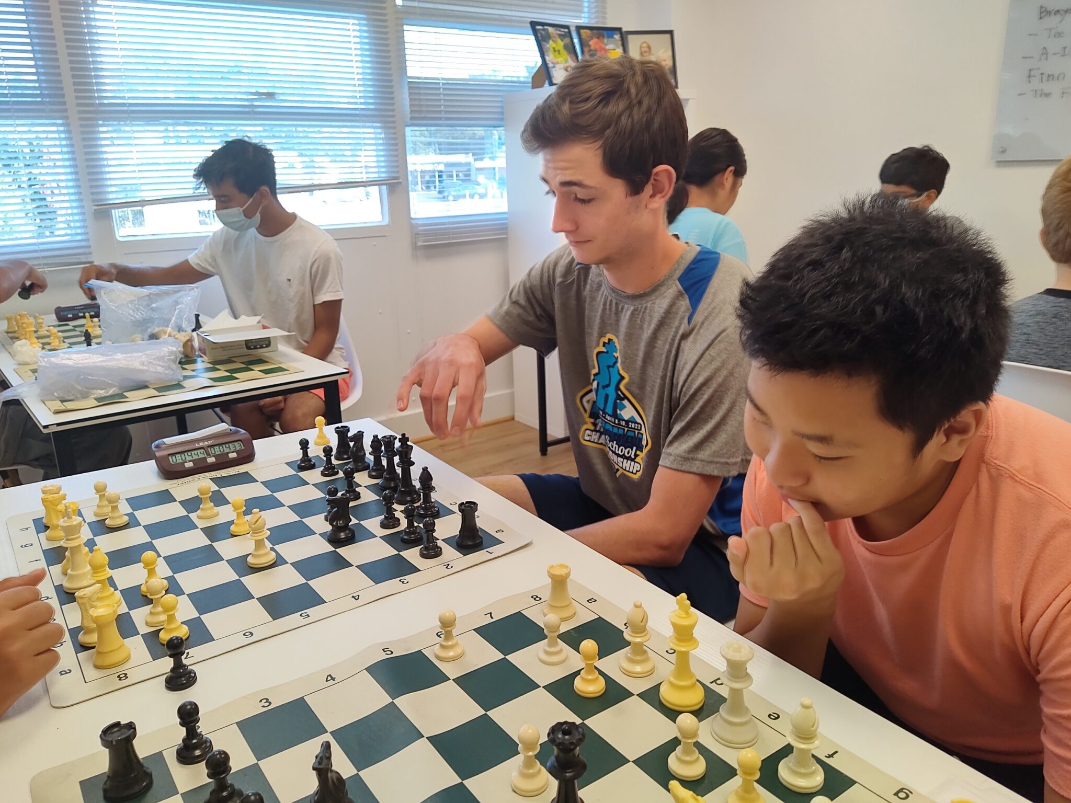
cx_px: 536
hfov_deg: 65.3
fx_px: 835
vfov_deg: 51.4
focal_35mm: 27
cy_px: 402
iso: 178
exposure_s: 1/120
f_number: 1.79
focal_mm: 4.71
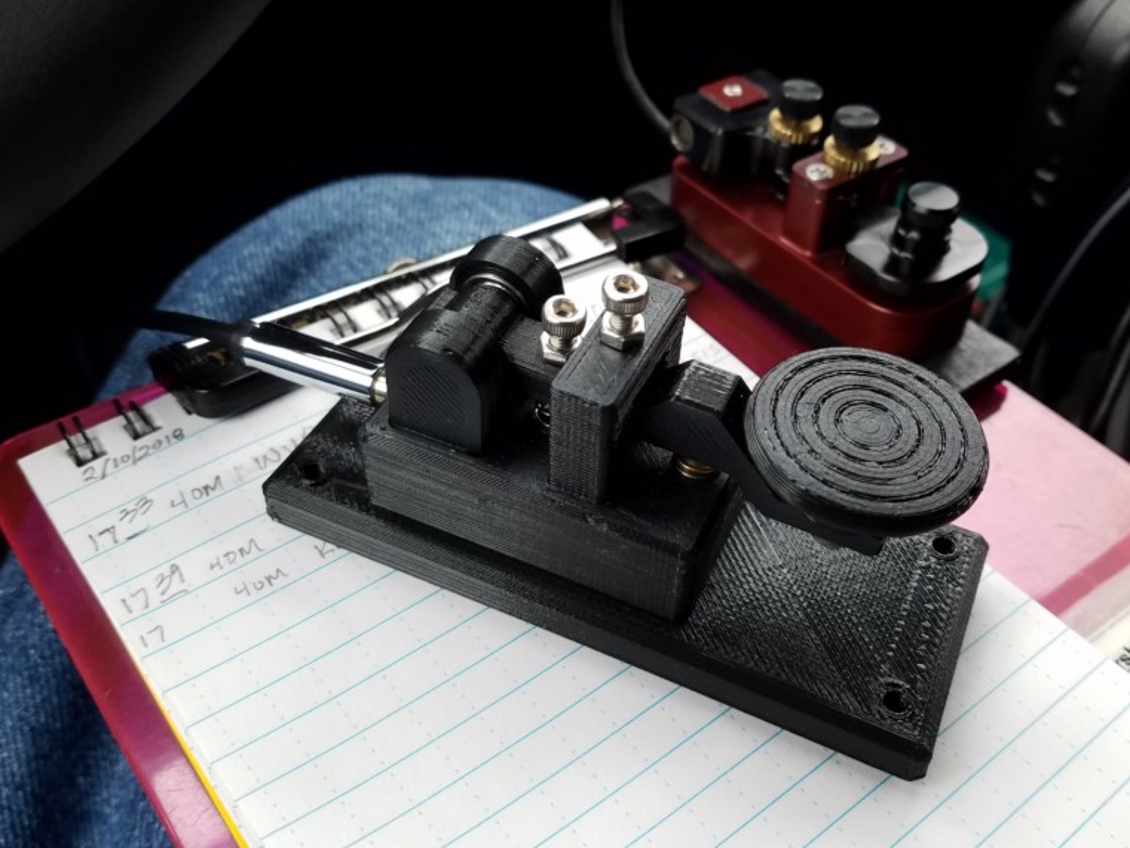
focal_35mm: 35
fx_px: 1143
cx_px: 664
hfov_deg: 52.3
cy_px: 411
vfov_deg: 40.7
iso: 64
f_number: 1.7
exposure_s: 1/60
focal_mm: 4.2
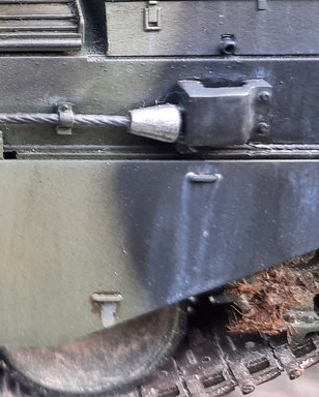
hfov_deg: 20.1
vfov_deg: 27.7
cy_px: 14
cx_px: -165
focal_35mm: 65
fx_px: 766
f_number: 2
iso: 40
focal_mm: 4.6
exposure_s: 1/100
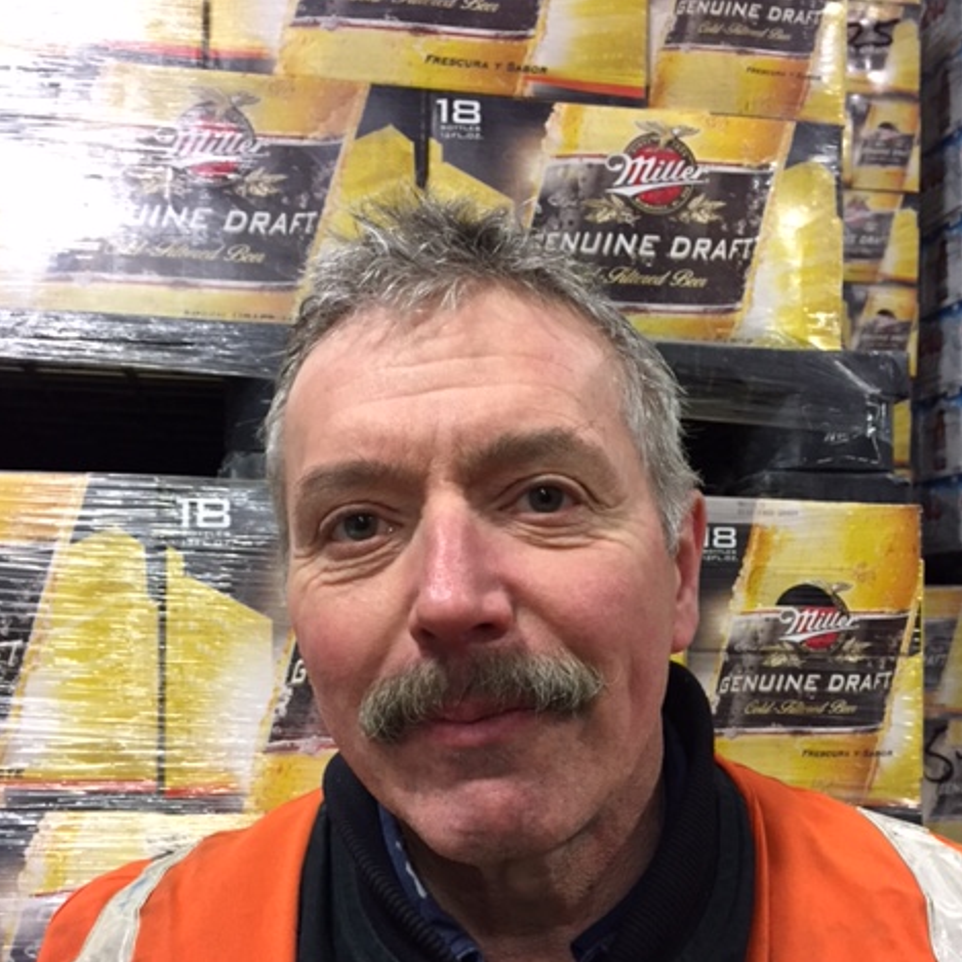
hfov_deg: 47.2
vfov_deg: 46.6
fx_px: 1100
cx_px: 484
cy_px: 622
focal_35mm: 35
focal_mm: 4.15
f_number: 2.2
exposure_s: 1/20
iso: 250
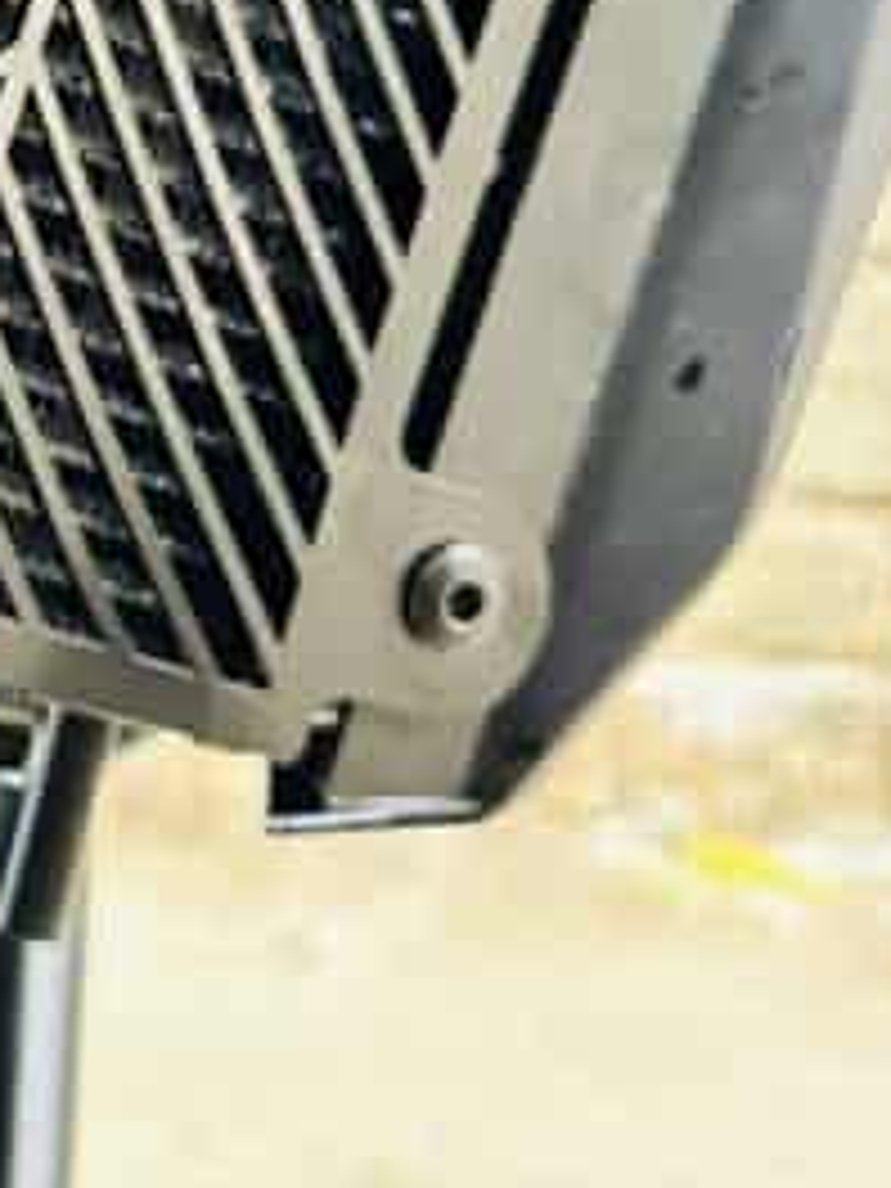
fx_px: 2883
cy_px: 176
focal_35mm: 84
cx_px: -443
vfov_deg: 22.8
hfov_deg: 16.1
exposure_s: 1/60
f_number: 1.78
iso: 640
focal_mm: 6.86
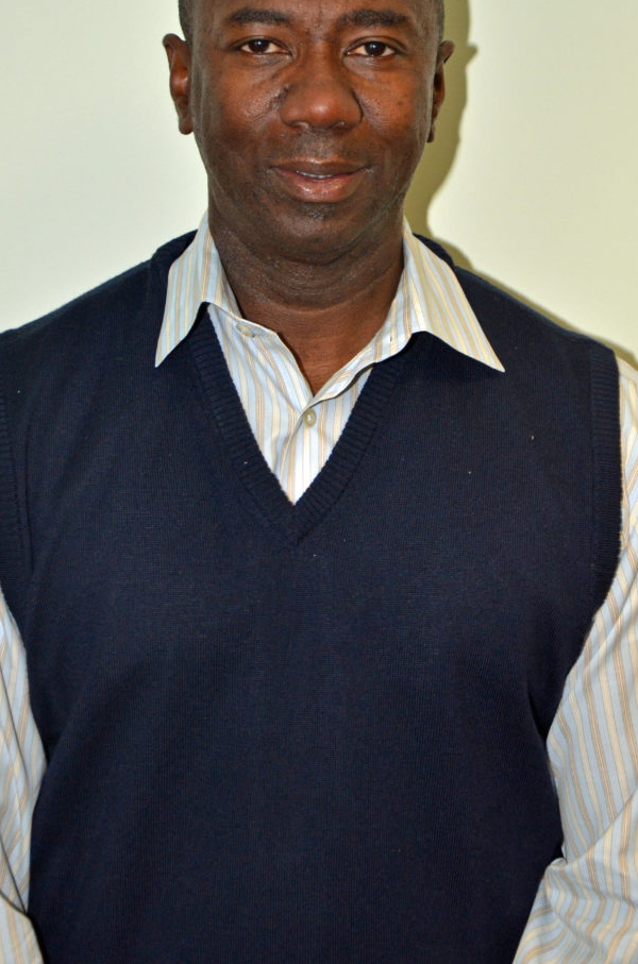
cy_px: 374
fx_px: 3180
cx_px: 314
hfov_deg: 11.5
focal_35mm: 119
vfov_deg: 17.2
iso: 800
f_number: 5.3
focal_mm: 62
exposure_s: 1/60
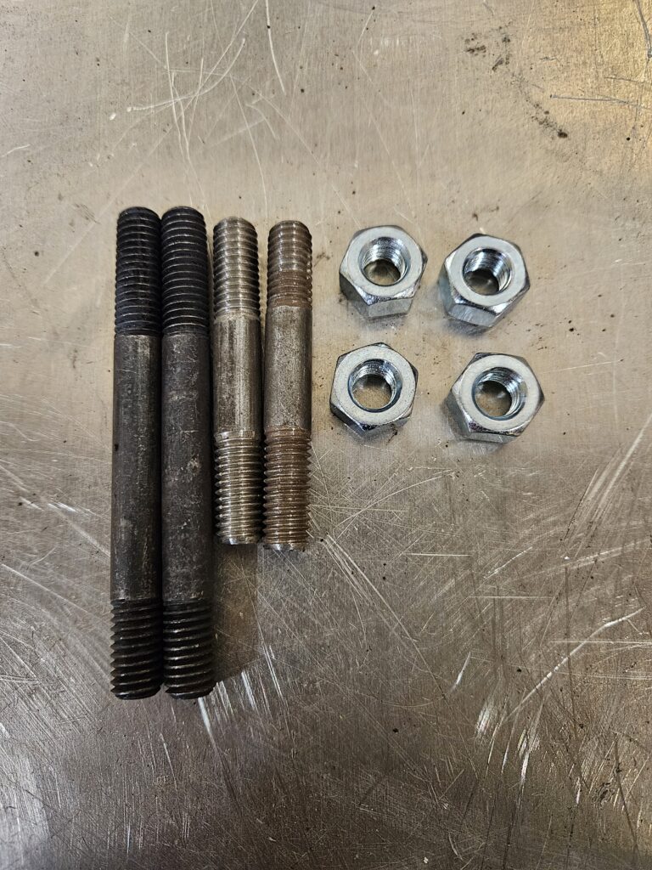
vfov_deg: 73.9
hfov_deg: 58.9
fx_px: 578
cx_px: 326
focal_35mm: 23
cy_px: 435
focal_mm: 5.4
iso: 500
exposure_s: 1/60
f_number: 1.8
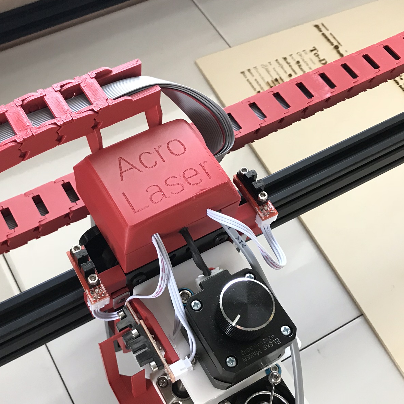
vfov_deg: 39.1
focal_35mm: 43
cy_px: 228
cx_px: 147
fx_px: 568
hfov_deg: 38.9
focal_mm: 3.99
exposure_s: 1/25
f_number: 1.8
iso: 40
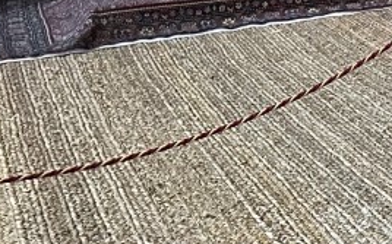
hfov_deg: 15.8
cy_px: -224
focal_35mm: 114
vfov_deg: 10.6
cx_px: 695
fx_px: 1217
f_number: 1.78
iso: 1000
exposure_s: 1/35
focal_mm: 6.86
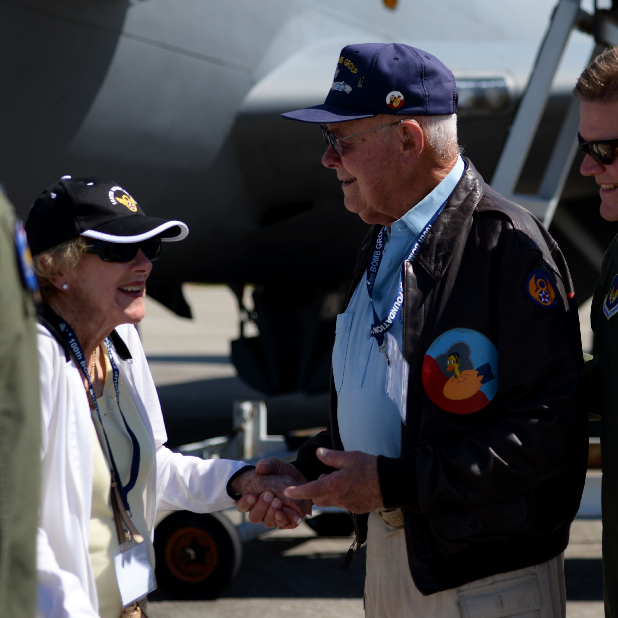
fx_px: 1555
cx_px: 424
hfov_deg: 22.4
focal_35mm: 77
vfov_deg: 22.5
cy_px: 310
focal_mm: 60
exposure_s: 1/4000
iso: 200
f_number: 3.5
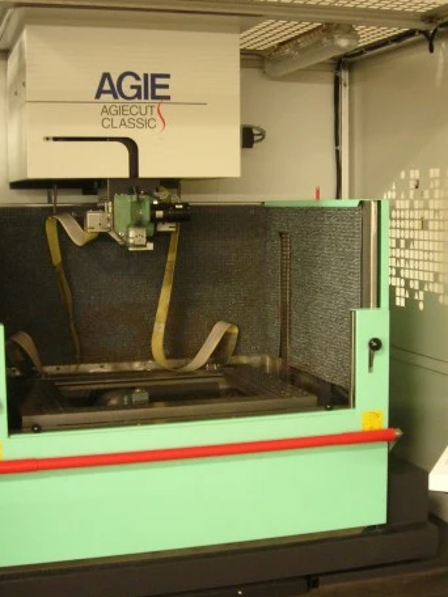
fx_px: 932
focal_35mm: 54
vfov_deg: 35.5
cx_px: 271
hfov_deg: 27.0
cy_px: 306
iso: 189
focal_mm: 6.3
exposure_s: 1/4
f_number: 3.2
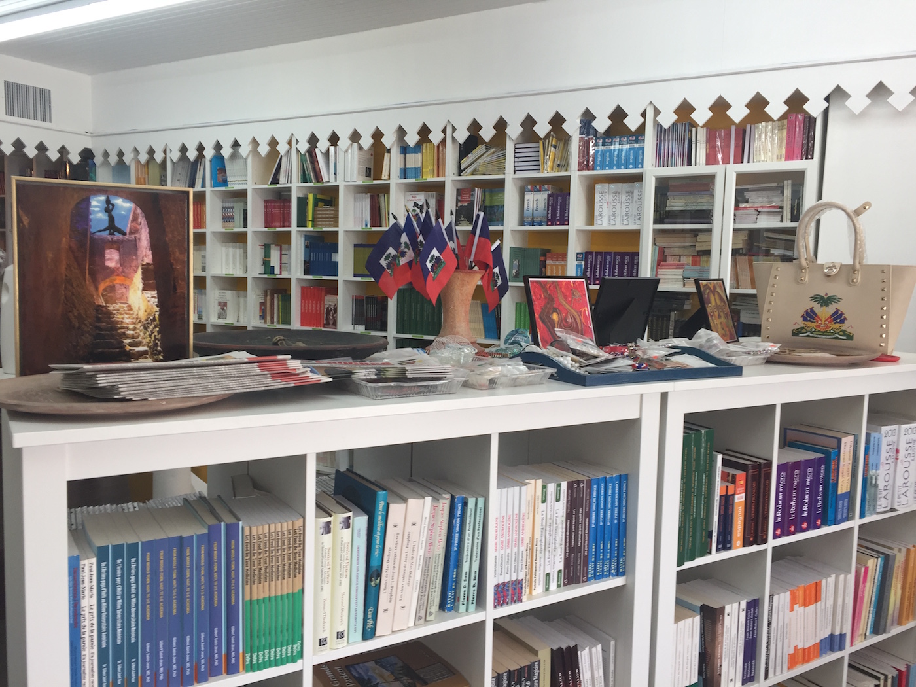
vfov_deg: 48.2
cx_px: 458
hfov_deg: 61.7
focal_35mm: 29
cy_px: 344
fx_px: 767
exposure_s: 1/60
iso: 32
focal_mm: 4.15
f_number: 2.2
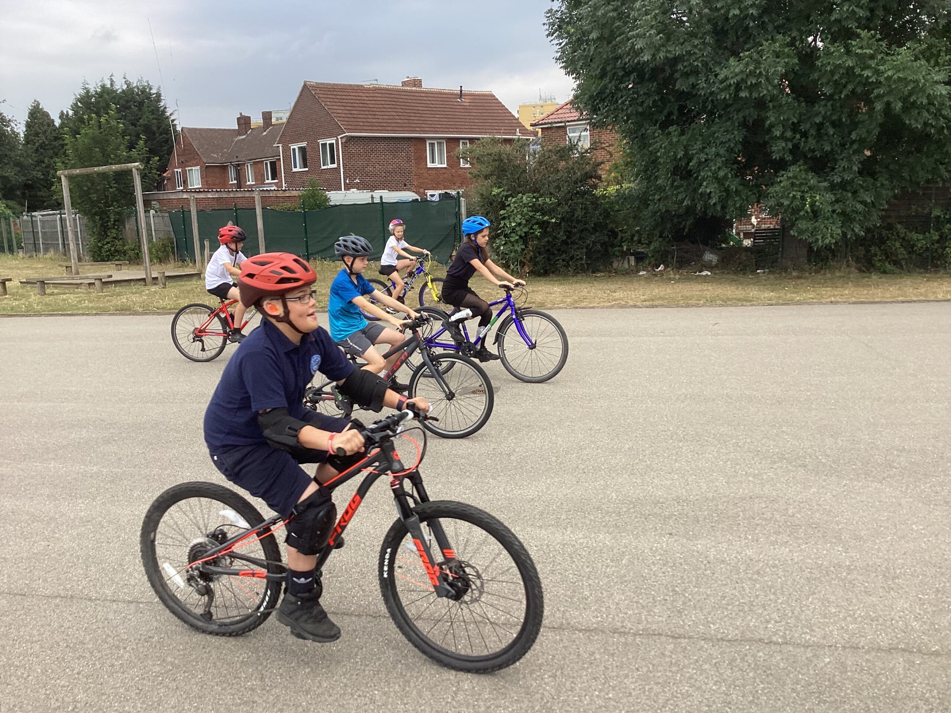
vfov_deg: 45.4
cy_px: 356
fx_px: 852
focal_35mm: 31
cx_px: 476
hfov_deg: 58.4
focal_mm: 3.3
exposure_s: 1/494
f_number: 2.4
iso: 25
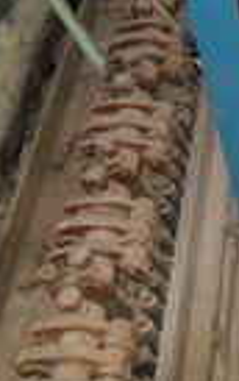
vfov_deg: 22.2
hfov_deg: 12.6
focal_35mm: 93
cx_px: 453
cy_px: 111
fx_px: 966
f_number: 2.8
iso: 200
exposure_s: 1/45
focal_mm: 6.2
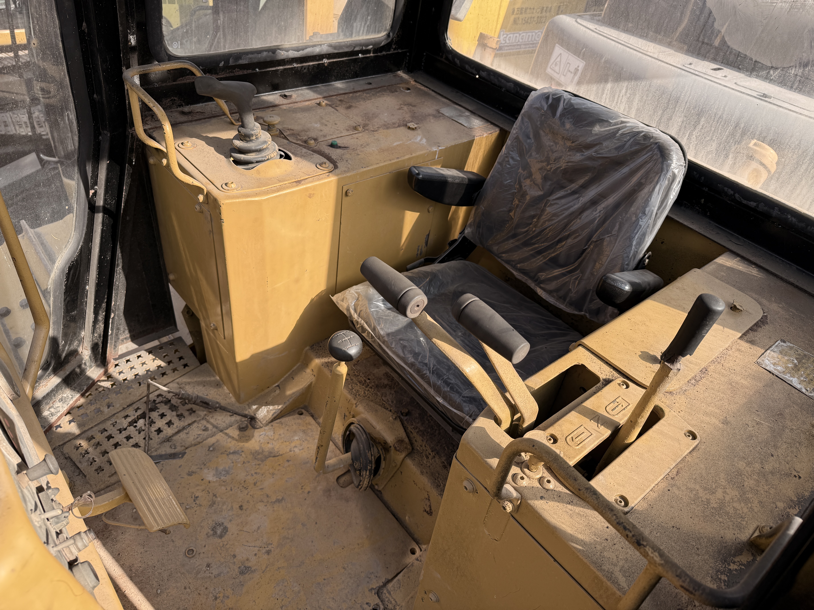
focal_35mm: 24
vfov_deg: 56.8
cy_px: 305
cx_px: 407
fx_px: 564
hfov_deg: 71.6
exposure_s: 1/931
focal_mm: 6.76
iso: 80
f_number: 1.78
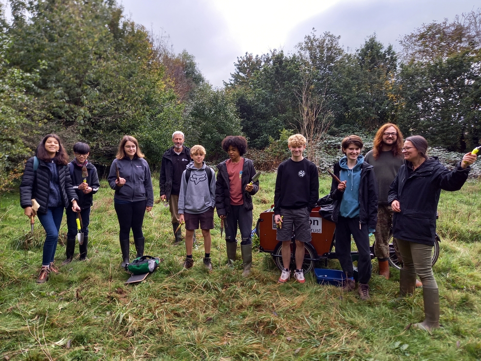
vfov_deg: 54.9
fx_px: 347
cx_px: 240
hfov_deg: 69.4
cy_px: 180
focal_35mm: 25
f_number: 2
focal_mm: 4.6
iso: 50
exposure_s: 1/130
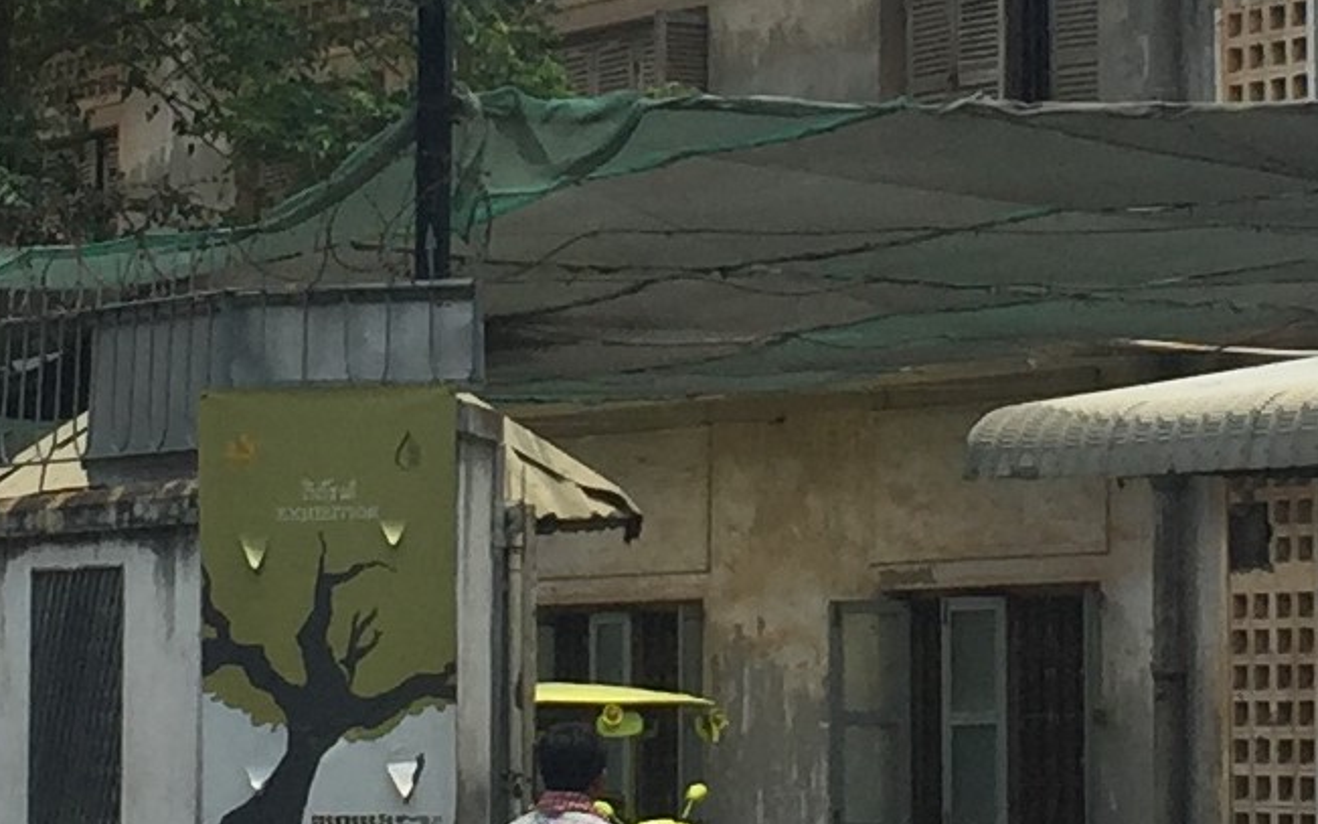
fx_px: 4670
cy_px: -252
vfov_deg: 9.9
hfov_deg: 15.9
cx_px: 1077
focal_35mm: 130
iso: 32
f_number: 2.2
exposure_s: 1/3300
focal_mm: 4.15
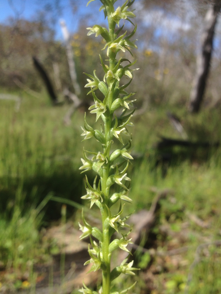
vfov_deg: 52.6
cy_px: 147
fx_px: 298
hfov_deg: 40.7
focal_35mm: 35
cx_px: 110
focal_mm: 4.28
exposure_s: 1/1346
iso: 50
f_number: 2.4
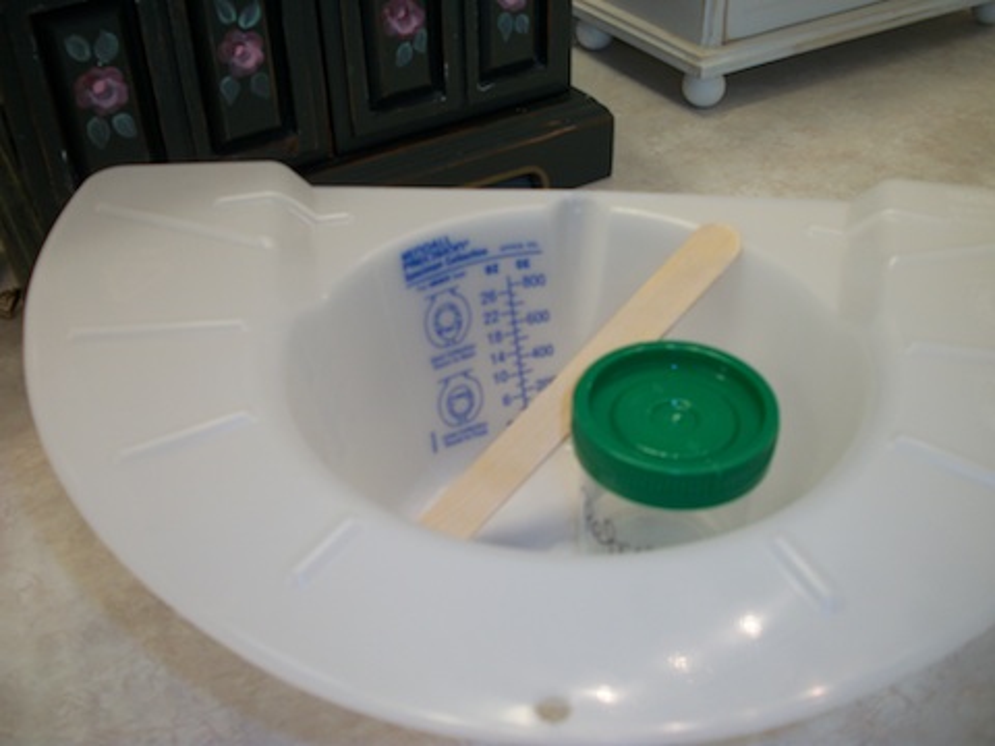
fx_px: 1006
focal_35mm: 35
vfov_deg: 40.7
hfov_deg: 52.6
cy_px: 373
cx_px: 498
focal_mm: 6.3
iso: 80
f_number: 3.1
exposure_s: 1/30
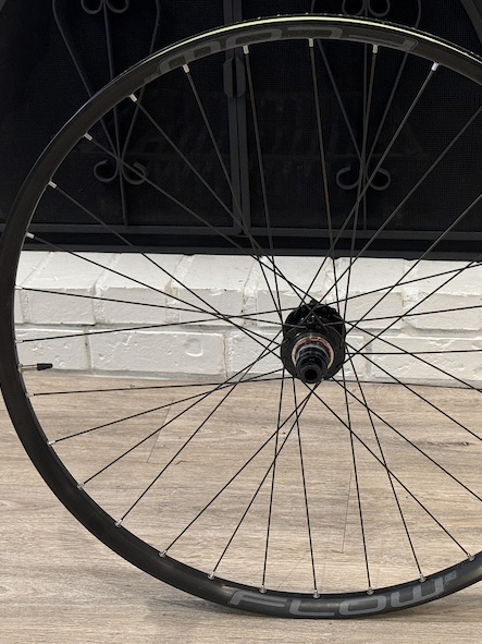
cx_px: 305
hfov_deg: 22.5
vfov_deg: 29.8
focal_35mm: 65
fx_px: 1207
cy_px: 318
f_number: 1.78
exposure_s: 1/60
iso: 200
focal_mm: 6.76
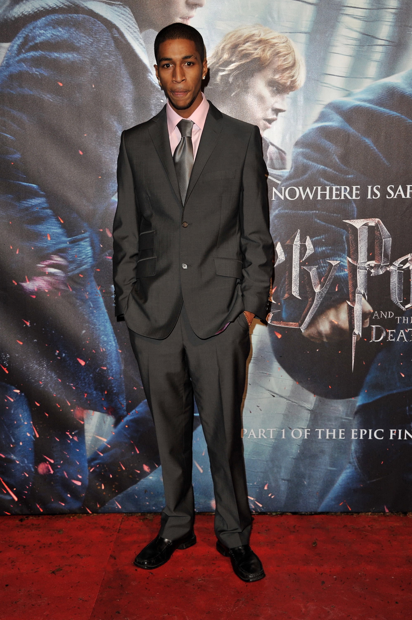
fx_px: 825
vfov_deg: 41.1
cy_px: 310
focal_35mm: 48
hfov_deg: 28.0
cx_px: 206
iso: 800
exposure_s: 1/250
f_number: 6.3
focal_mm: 48
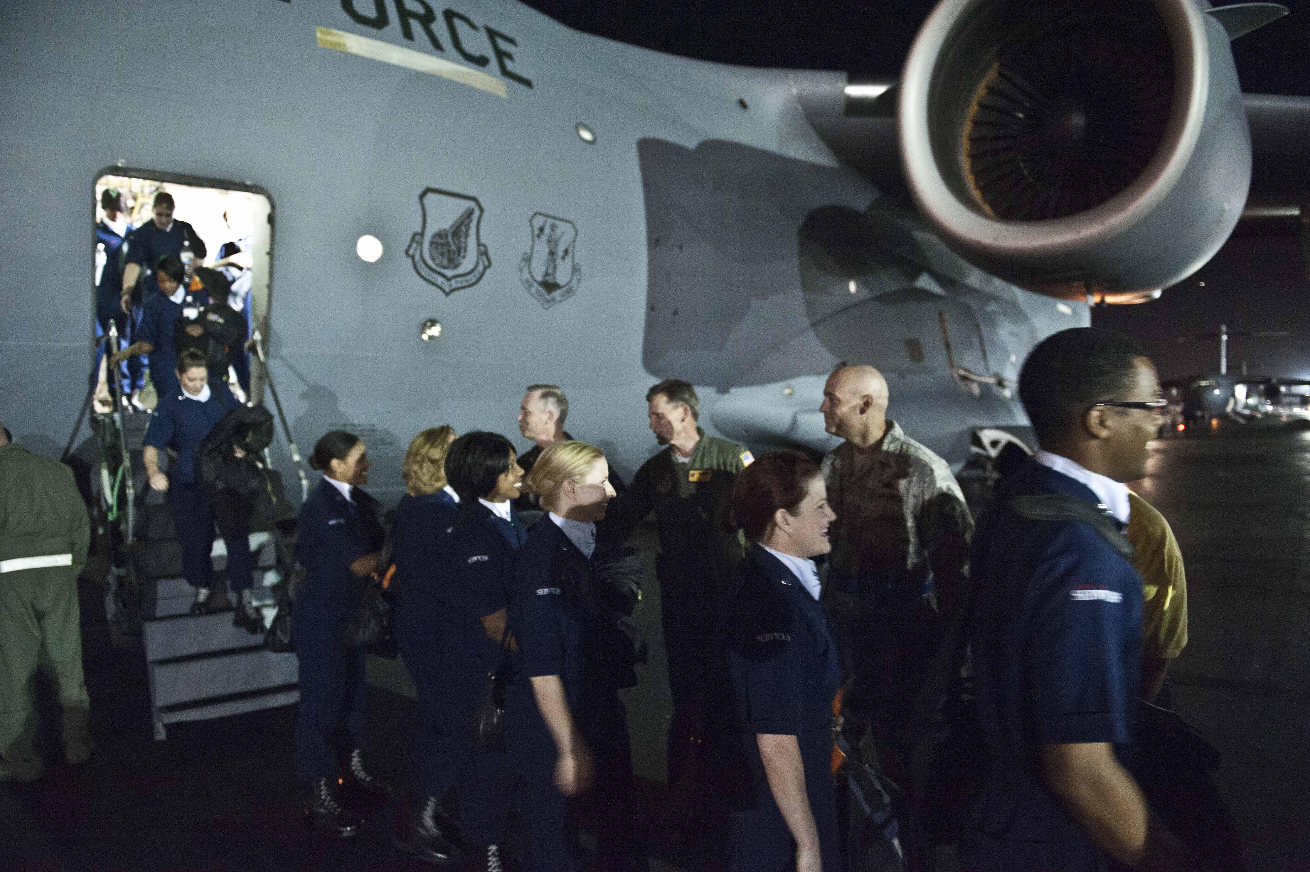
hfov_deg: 73.8
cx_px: 655
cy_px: 436
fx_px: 873
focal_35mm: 24
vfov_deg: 53.1
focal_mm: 24
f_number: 2.8
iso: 8000
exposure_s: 1/30
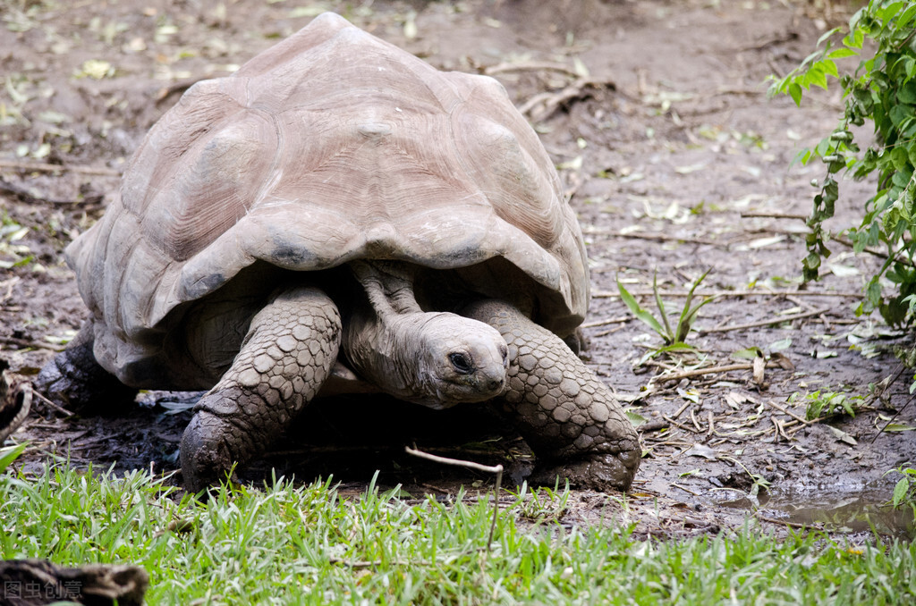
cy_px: 303
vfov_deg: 6.8
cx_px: 458
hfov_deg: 10.2
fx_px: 5141
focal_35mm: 202
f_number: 4.8
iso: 1400
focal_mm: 135
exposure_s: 1/500
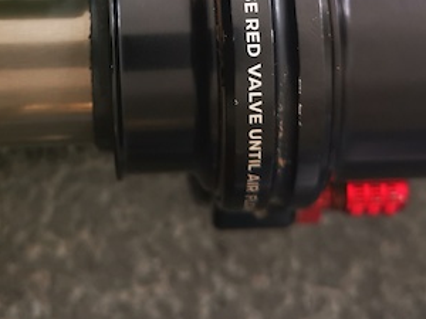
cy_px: -10
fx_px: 886
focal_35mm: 72
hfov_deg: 26.8
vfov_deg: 19.8
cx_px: 132
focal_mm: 5.58
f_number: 1.8
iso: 125
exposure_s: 1/100
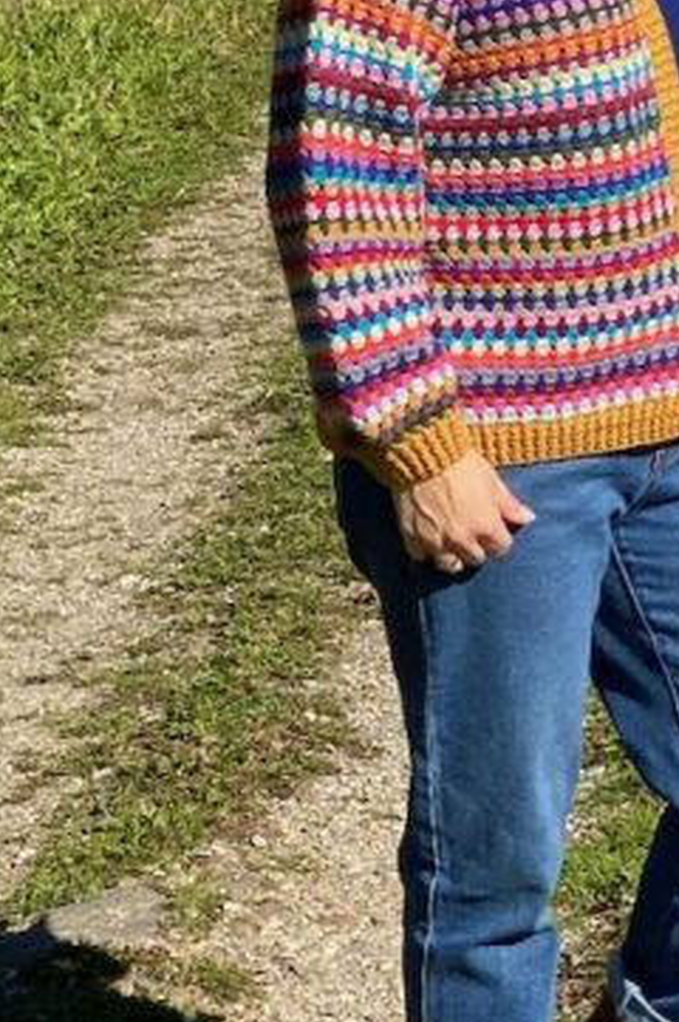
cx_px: 535
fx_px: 4535
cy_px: 58
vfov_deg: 12.7
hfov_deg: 8.5
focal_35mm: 160
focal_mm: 6
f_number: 2
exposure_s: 1/1546
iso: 20
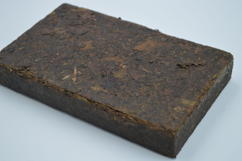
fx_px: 484
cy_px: 80
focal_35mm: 72
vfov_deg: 18.9
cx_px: 121
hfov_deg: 28.1
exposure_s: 1/125
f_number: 5.6
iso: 280
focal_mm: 48
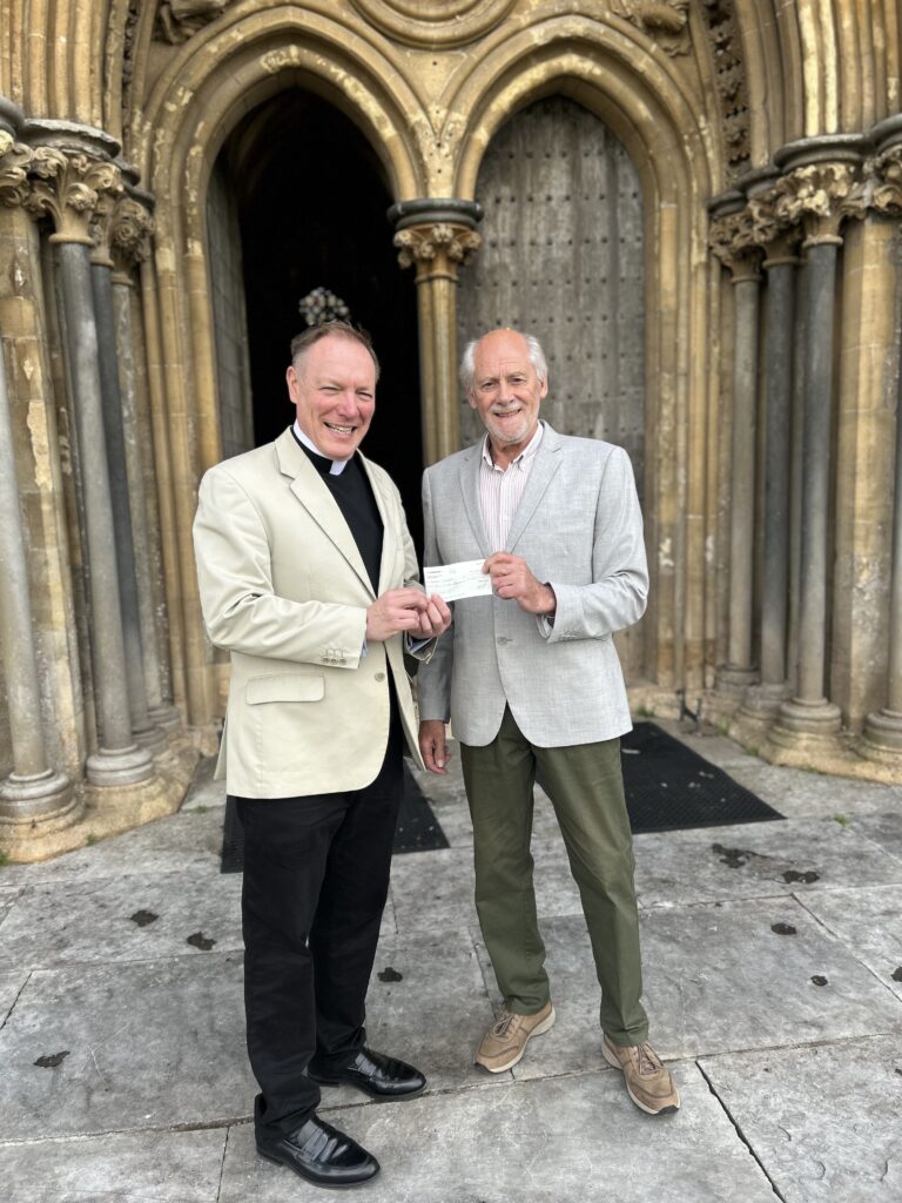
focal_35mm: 26
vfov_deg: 67.3
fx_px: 903
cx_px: 451
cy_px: 602
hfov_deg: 53.1
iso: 50
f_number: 1.5
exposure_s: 1/894
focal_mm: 5.7
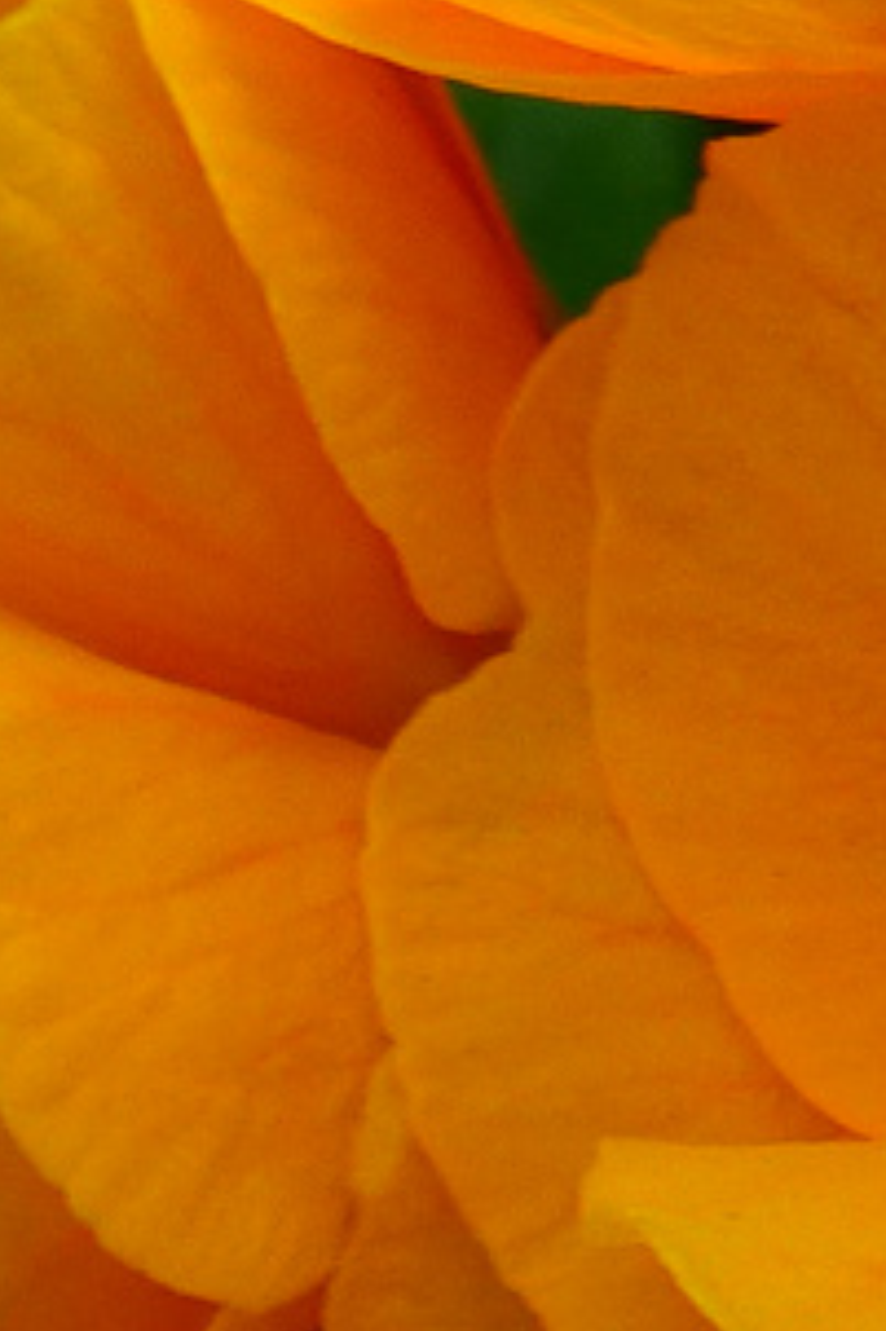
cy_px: 225
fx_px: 96936
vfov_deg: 0.8
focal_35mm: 2623
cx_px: 2204
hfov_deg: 0.5
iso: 125
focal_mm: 95.2
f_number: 3.5
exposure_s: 1/125
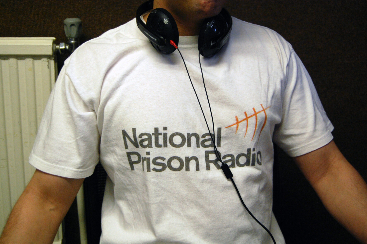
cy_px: 122
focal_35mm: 46
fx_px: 474
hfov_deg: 42.4
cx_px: 184
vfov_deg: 28.9
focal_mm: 31
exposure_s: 1/30
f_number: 4.5
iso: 800
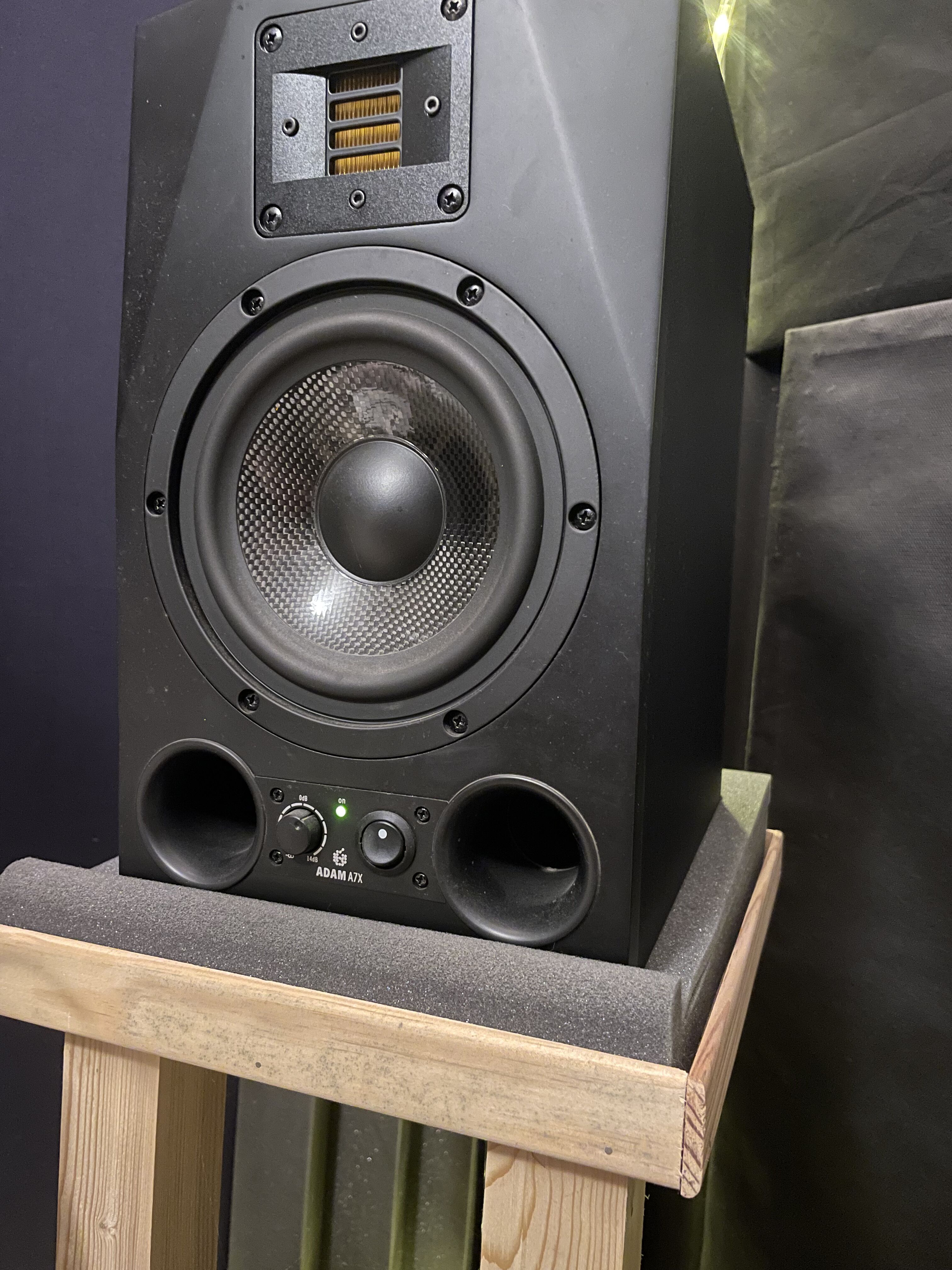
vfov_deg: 67.3
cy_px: 635
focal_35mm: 26
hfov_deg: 53.1
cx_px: 476
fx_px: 953
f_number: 1.6
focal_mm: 4.2
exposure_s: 1/11
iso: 500
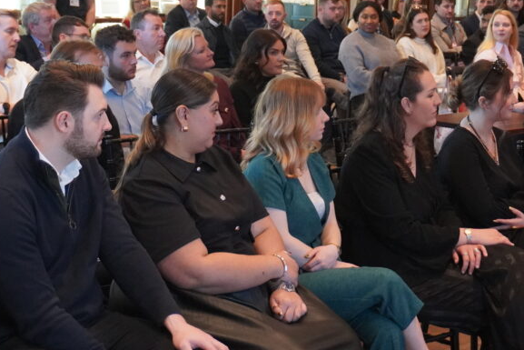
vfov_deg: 15.4
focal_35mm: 88
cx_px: 292
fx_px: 1279
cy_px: 50
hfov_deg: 23.1
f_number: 5
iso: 3200
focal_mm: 33
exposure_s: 1/160
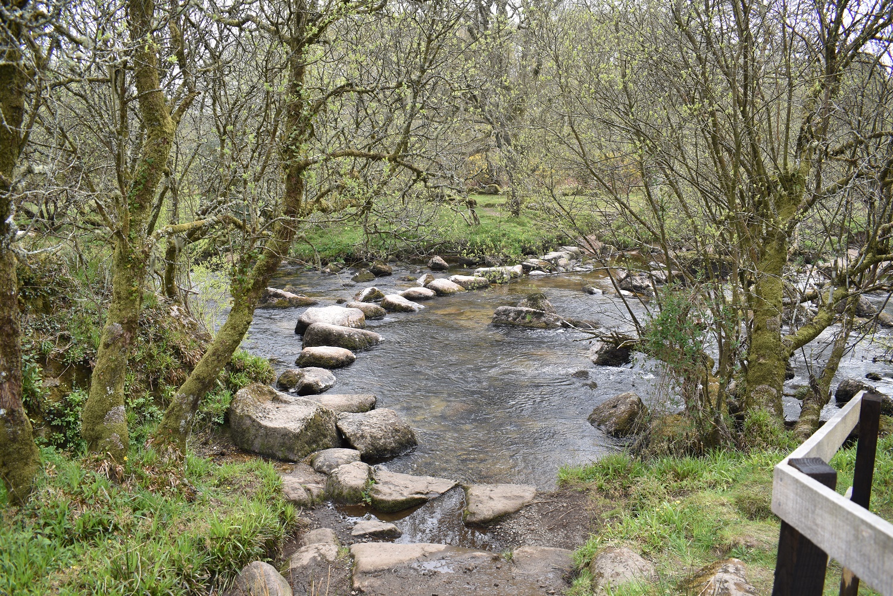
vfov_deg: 47.9
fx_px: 670
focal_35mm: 27
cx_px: 446
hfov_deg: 67.4
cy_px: 298
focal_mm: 18
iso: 100
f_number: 5.6
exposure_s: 1/125
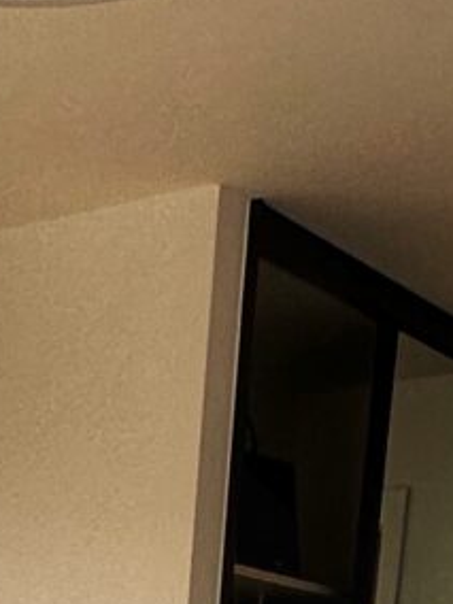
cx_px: -202
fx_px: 1762
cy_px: 1176
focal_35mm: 101
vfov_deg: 15.7
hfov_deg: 13.8
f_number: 2.2
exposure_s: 1/99
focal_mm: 2.22
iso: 100
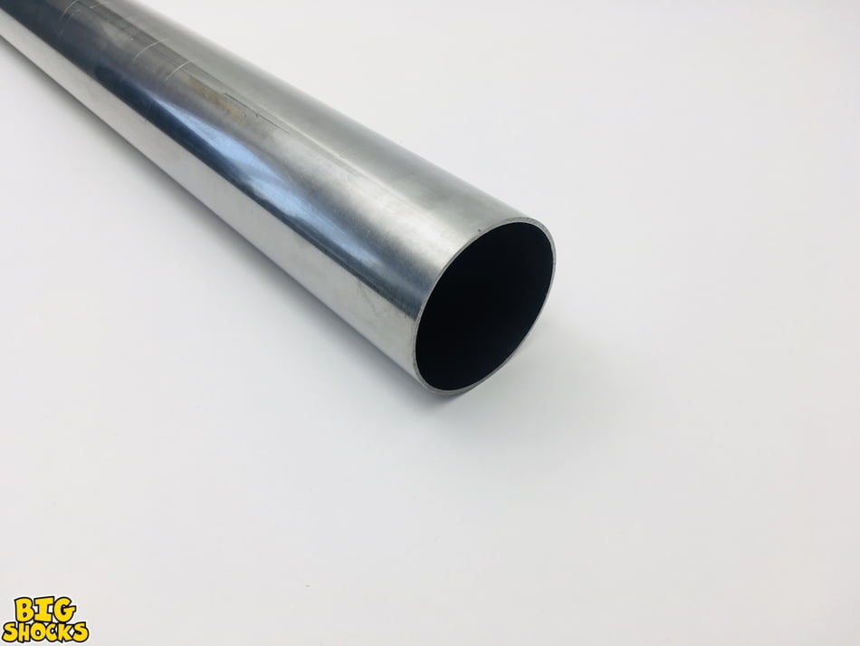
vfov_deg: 48.2
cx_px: 430
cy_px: 323
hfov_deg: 61.6
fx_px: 721
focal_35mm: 29
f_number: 2.2
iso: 25
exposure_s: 1/120
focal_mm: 4.15
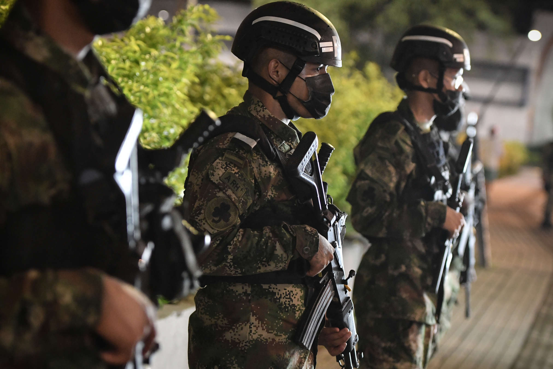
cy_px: 184
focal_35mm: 128
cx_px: 276
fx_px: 1958
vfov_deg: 10.8
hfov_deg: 16.1
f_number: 3.5
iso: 3200
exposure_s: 1/30
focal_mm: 85
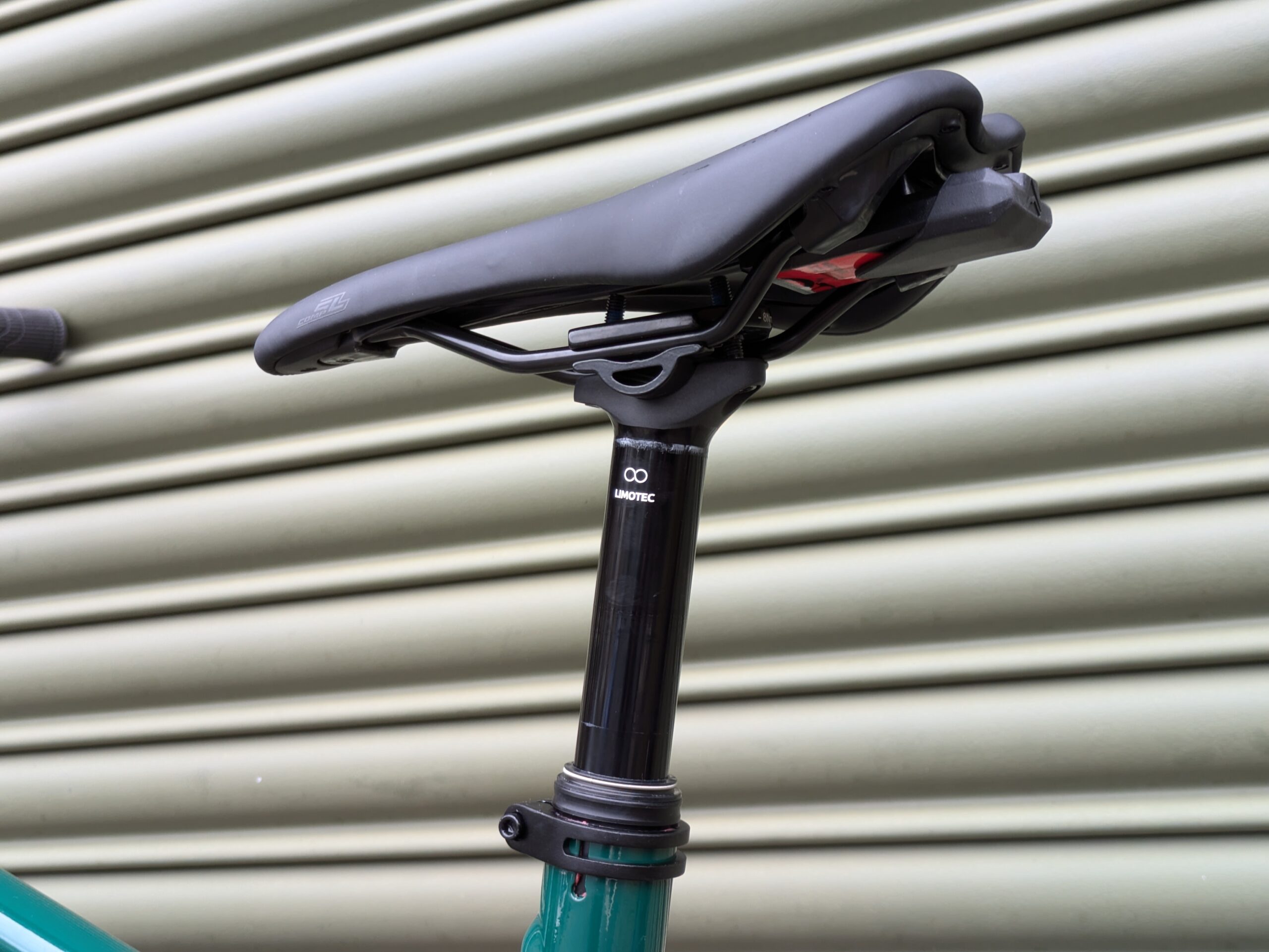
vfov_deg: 28.6
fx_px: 1870
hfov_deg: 37.5
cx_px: 634
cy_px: 476
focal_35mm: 51
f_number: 1.89
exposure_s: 1/100
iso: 59
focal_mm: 5.43
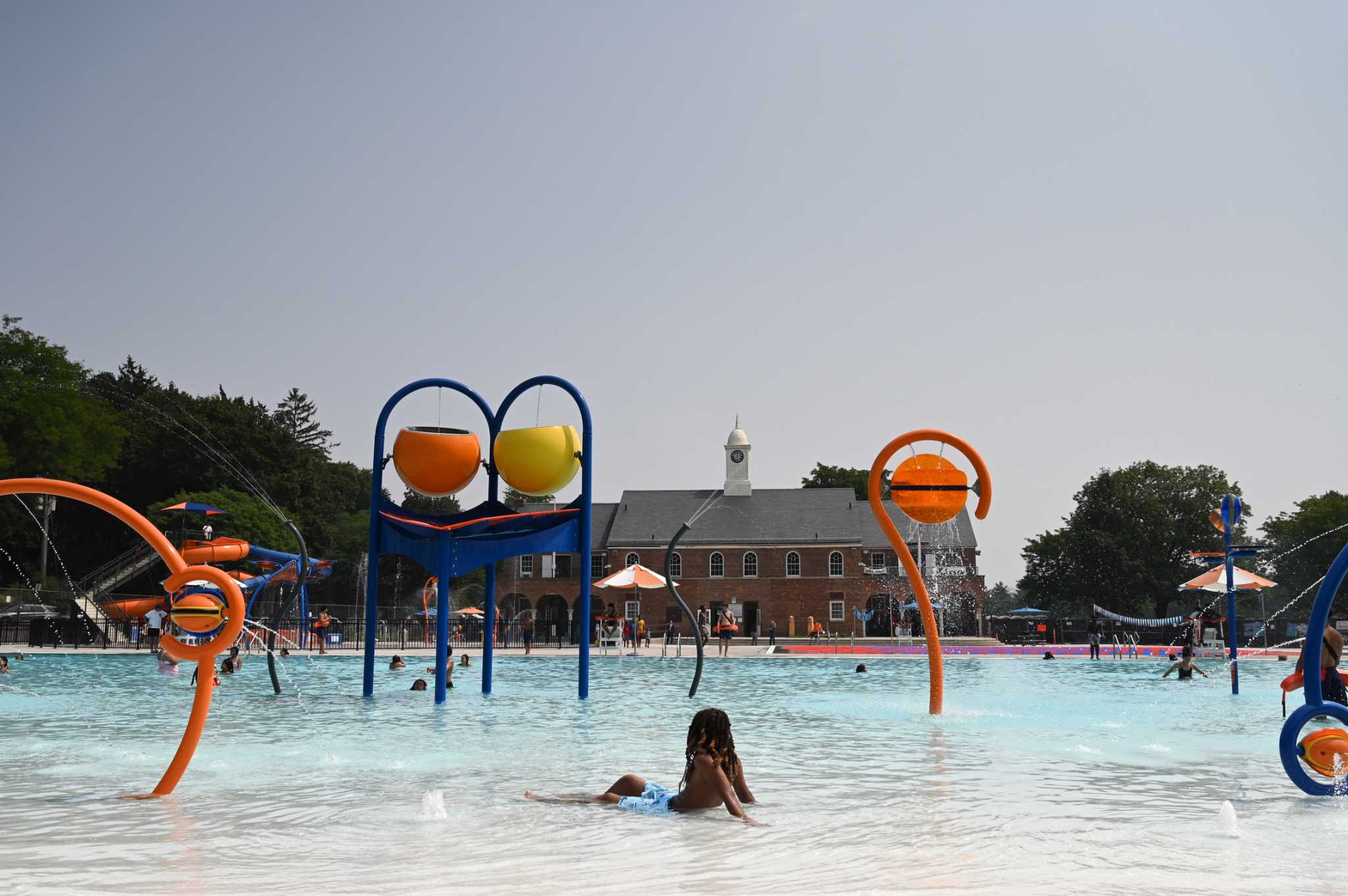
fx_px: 1197
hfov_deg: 58.8
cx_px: 674
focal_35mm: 32
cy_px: 448
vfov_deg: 41.1
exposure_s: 1/8000
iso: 900
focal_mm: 32
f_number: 6.3
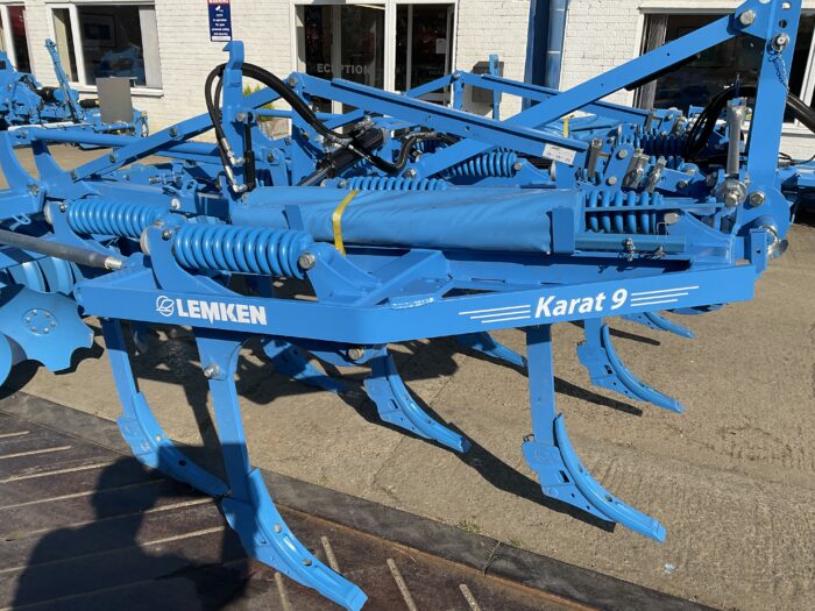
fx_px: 683
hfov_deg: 61.7
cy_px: 306
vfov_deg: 48.2
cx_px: 408
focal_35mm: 29
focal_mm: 3
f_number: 1.8
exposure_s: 1/2320
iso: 20
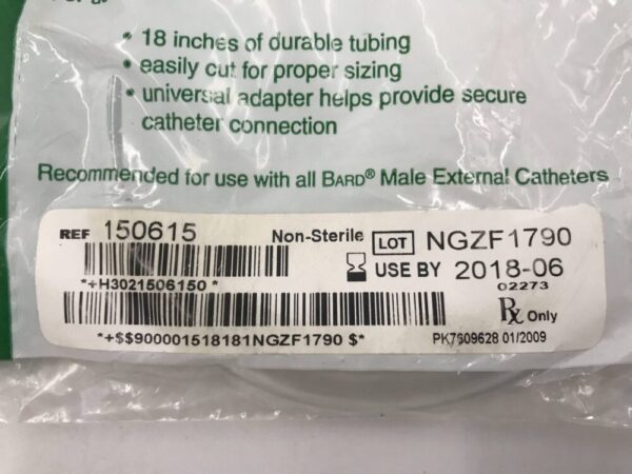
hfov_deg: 63.4
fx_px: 511
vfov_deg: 49.7
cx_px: 316
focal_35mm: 28
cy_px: 237
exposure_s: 1/30
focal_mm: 3.99
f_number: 1.8
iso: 25
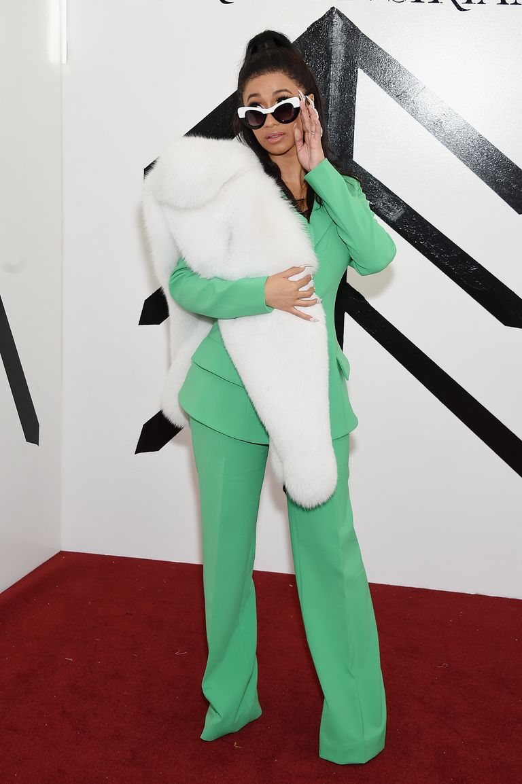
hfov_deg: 30.5
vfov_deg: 44.5
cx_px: 261
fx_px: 958
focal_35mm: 44
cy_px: 392
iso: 800
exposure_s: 1/160
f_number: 6.3
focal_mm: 44
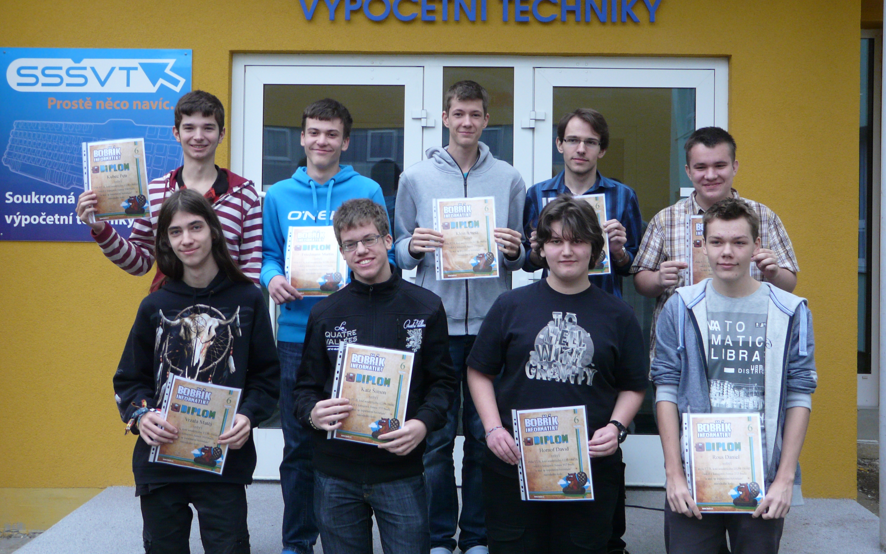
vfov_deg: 28.5
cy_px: 219
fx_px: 1087
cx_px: 445
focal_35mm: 45
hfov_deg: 44.4
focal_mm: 6.8
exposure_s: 1/40
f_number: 3.2
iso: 160
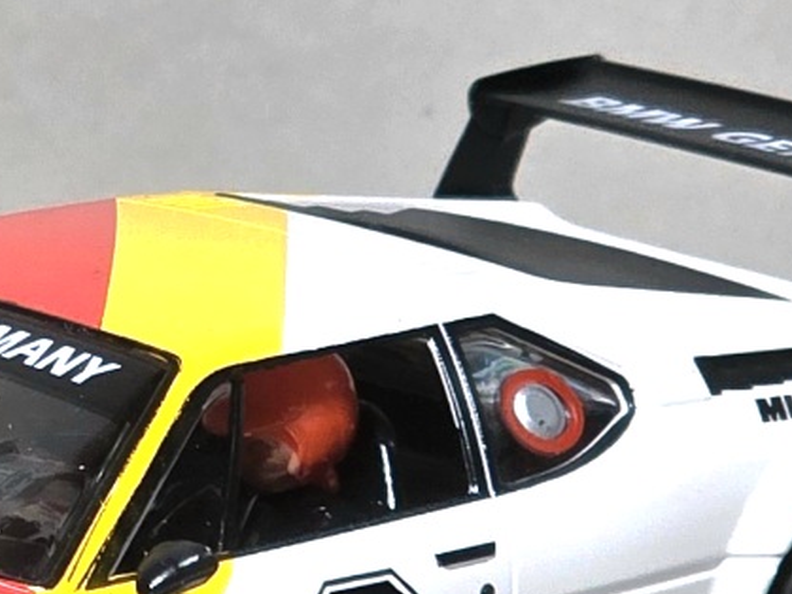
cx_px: 15
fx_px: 6199
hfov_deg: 7.3
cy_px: 454
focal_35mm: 271
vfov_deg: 5.5
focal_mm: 7.9
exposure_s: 1/1250
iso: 50
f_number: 2.4
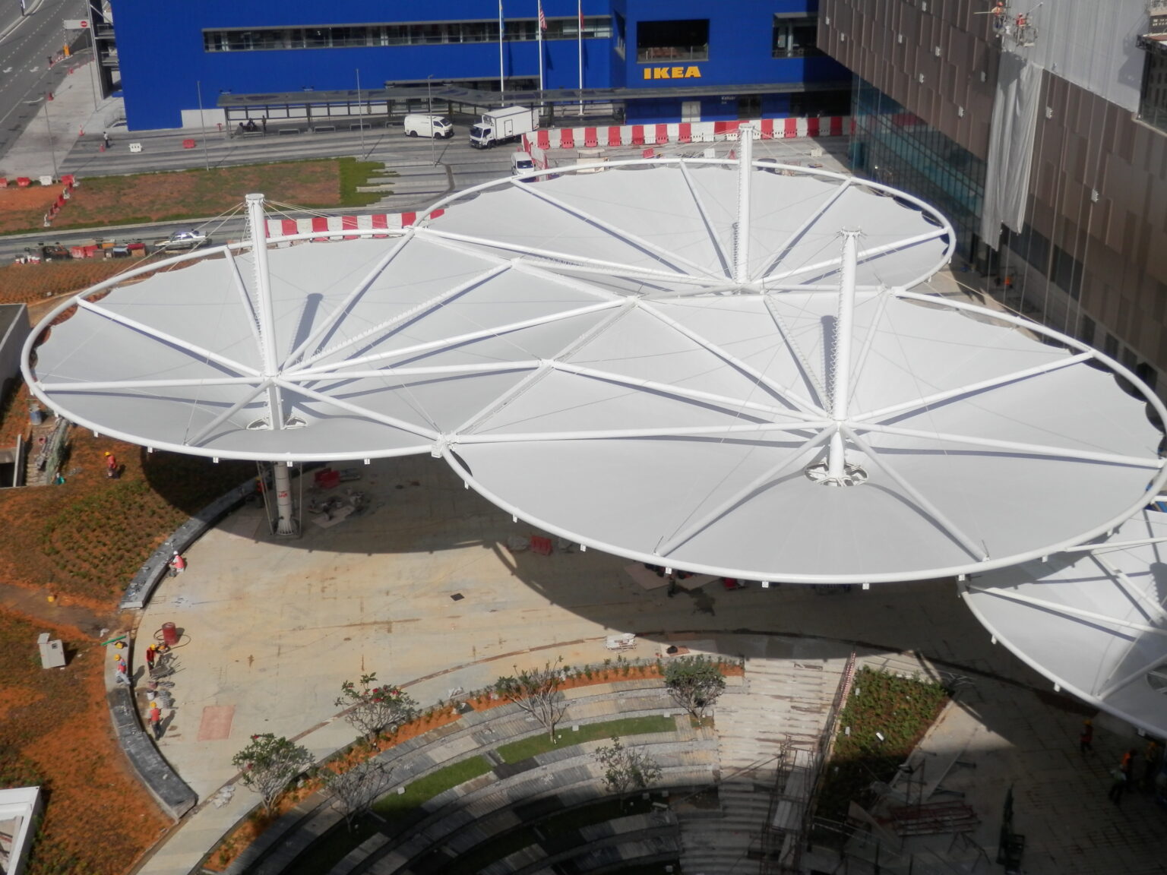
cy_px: 438
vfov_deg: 32.2
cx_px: 584
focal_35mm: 45
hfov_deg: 42.1
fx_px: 1517
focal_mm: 8
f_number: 10.8
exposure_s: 1/250
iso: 80
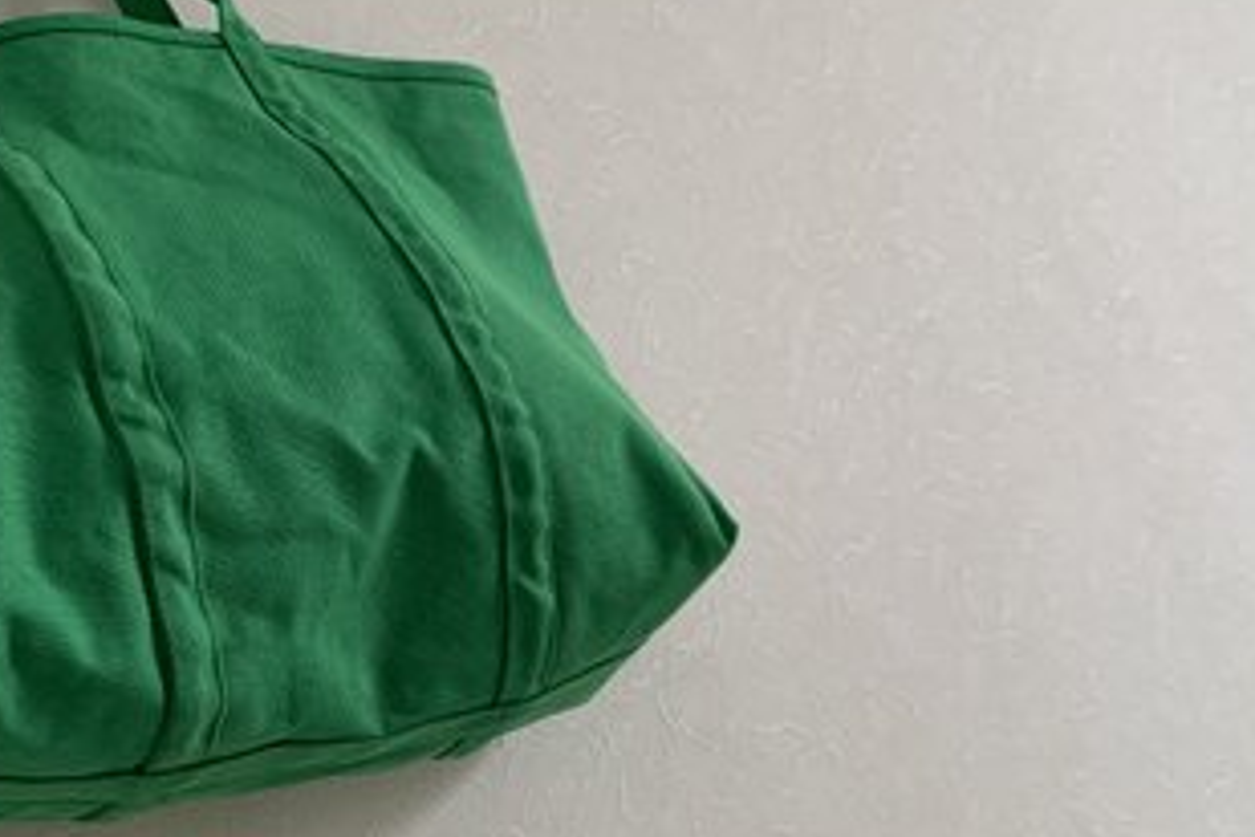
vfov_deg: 24.2
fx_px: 1952
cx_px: 459
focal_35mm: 56
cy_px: 463
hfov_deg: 35.4
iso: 100
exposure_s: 1/61
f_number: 1.8
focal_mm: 4.25
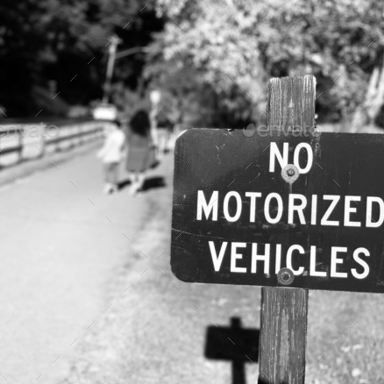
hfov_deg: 27.6
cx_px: 148
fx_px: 778
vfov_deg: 27.7
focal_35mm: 62
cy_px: 193
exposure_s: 1/564
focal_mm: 6
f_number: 2.4
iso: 16
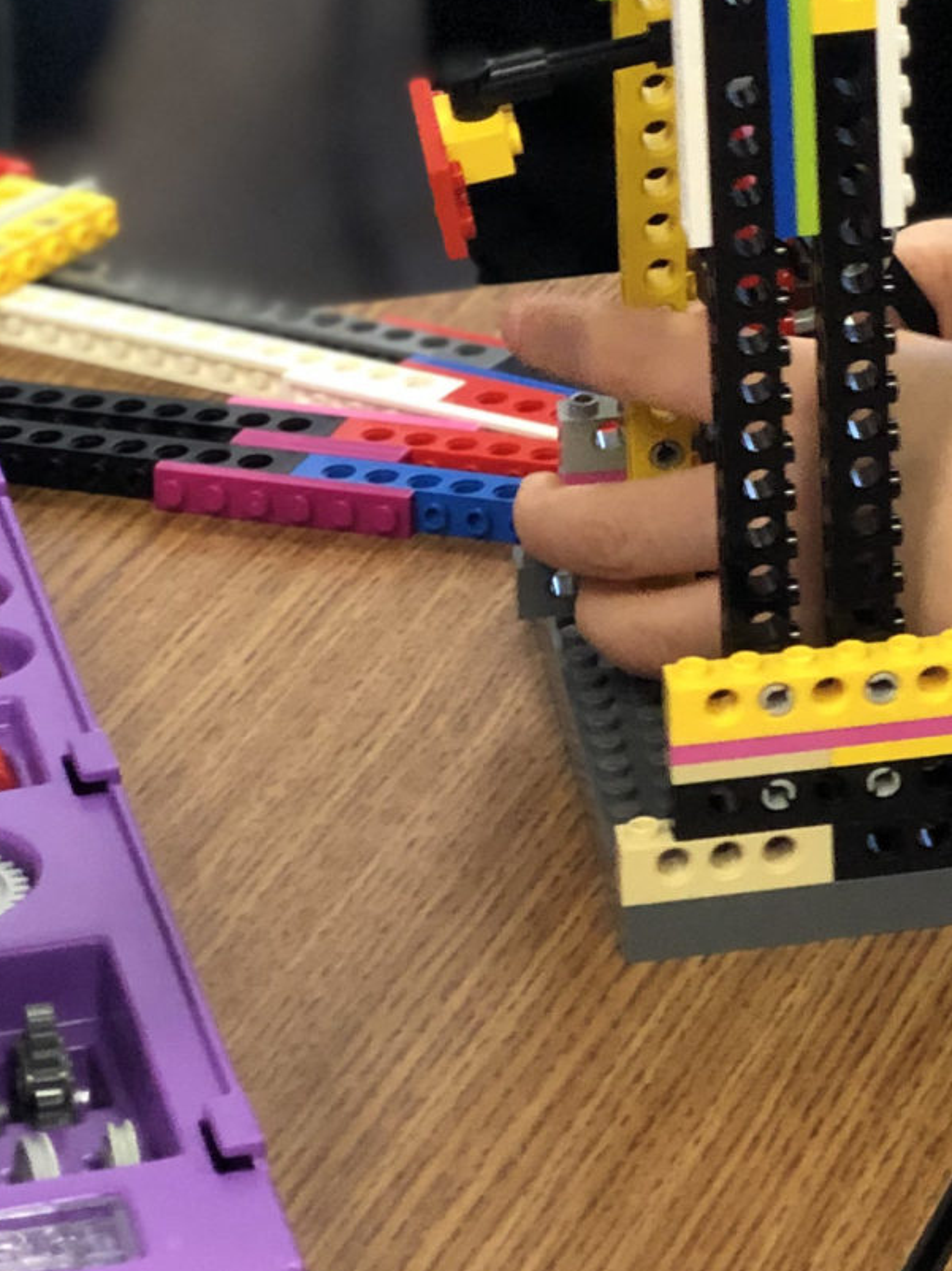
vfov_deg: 11.7
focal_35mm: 166
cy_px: -201
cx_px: 1446
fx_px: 6090
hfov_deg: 8.7
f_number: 2.4
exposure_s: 1/30
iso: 125
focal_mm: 6
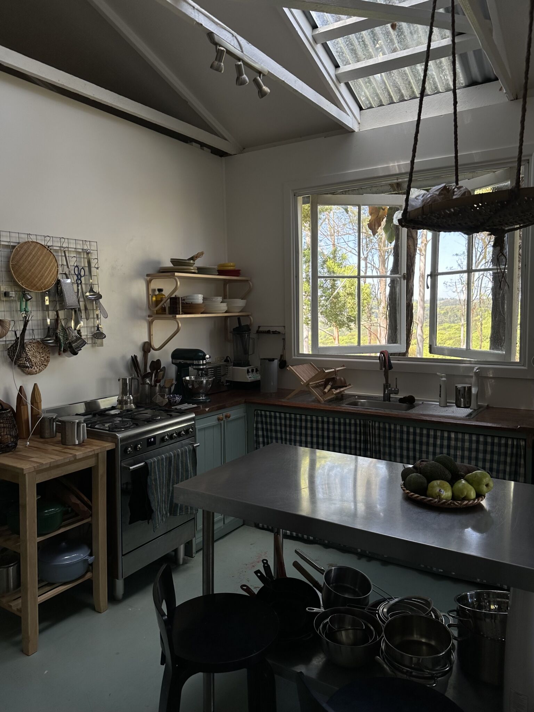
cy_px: 356
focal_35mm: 24
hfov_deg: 56.8
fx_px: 494
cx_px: 267
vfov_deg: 71.6
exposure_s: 1/309
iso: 80
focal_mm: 6.86
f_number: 1.78
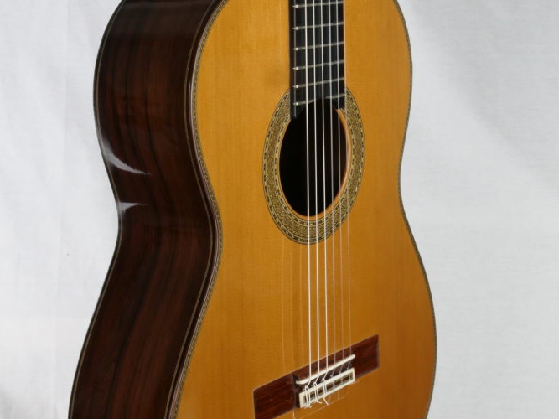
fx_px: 1292
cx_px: 283
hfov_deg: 24.4
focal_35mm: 80
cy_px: 229
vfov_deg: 18.4
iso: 1600
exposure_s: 1/60
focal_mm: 25
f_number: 11
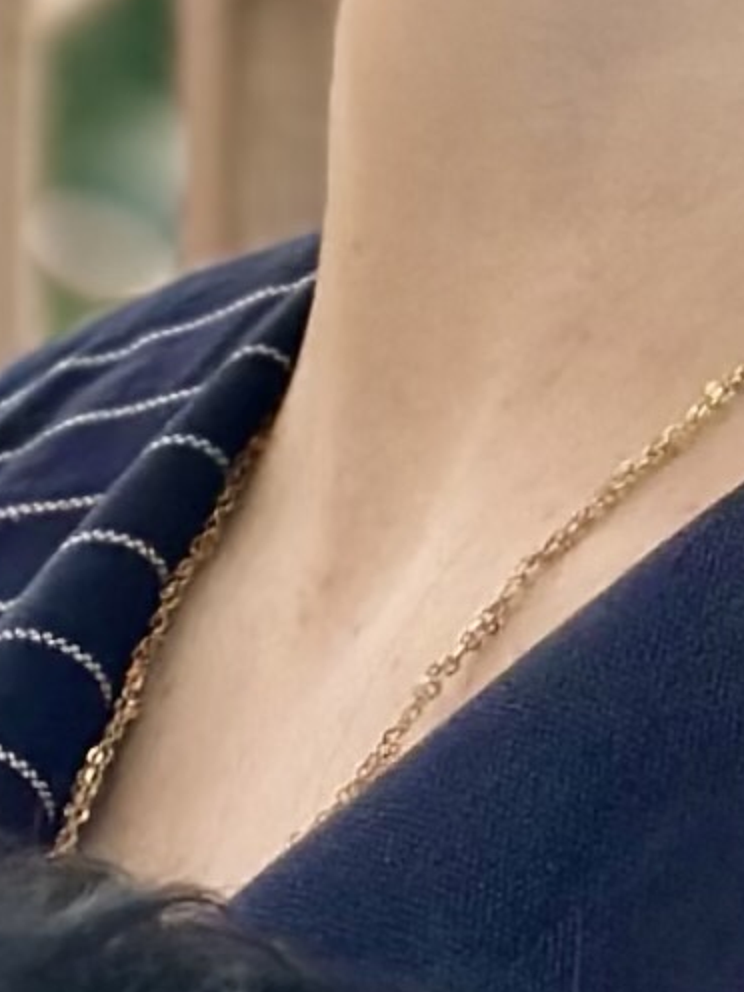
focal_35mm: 381
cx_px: 1324
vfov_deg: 5.2
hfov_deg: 3.9
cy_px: -499
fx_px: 10918
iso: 80
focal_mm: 6.86
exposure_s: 1/396
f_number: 1.78
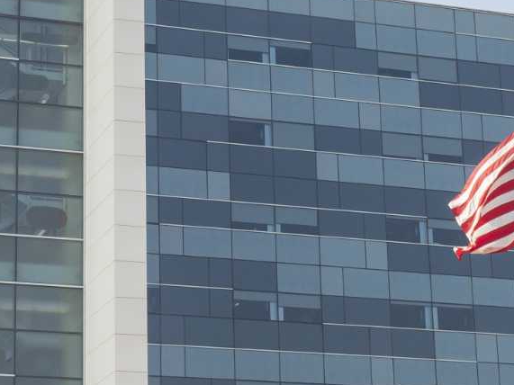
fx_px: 1811
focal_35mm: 122
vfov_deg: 12.1
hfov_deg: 16.1
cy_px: 175
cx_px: 213
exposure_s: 1/250
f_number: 7.1
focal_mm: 17
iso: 200
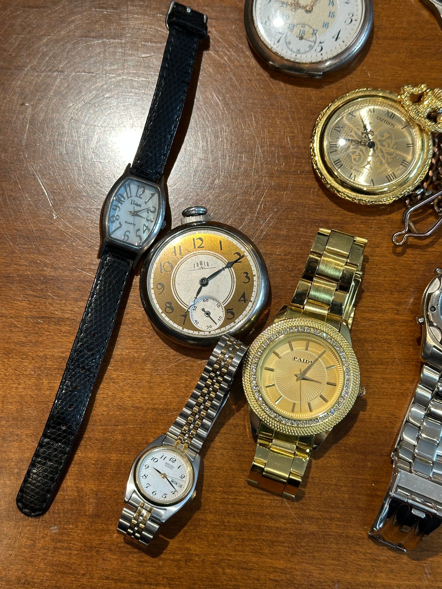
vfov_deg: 39.7
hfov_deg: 30.3
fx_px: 817
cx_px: 221
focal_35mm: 48
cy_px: 294
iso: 80
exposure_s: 1/60
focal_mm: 6.86
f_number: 1.78
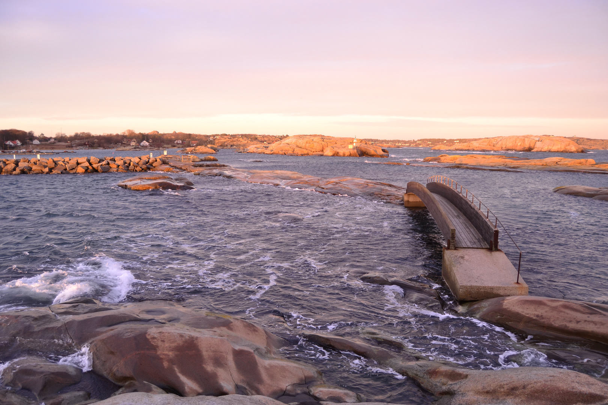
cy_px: 202
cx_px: 304
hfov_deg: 67.4
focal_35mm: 27
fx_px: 456
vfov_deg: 47.9
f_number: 4.5
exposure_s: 1/80
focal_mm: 18
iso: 200
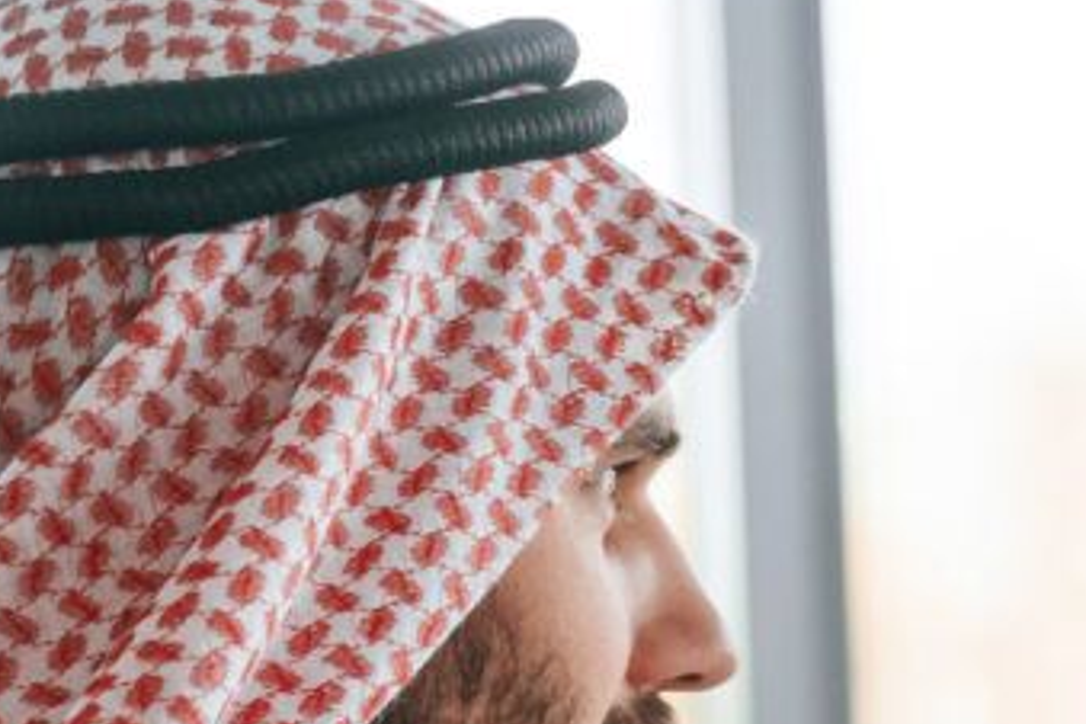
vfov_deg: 5.4
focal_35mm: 249
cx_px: 2162
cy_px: 1237
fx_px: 7511
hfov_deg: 7.9
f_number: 3.5
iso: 800
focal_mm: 55
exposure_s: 1/640
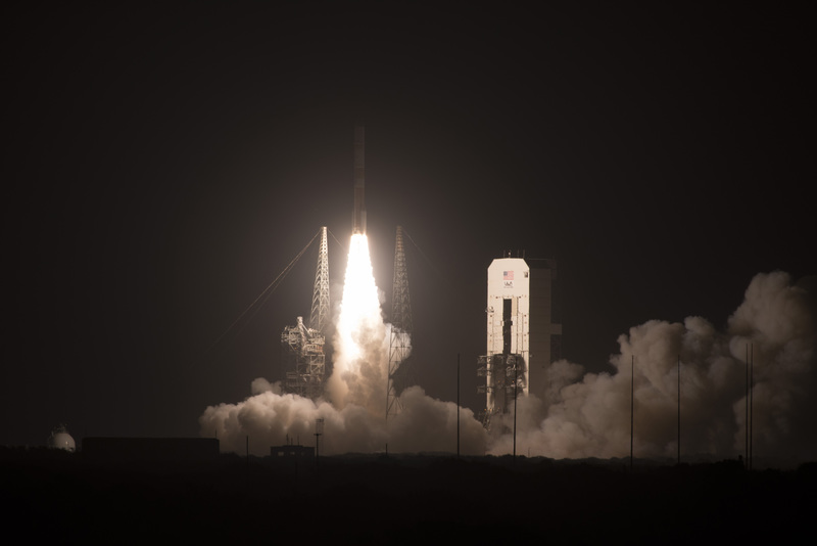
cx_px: 408
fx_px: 9081
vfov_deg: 3.4
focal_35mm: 400
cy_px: 273
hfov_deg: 5.2
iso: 320
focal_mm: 400
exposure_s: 1/160
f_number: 16
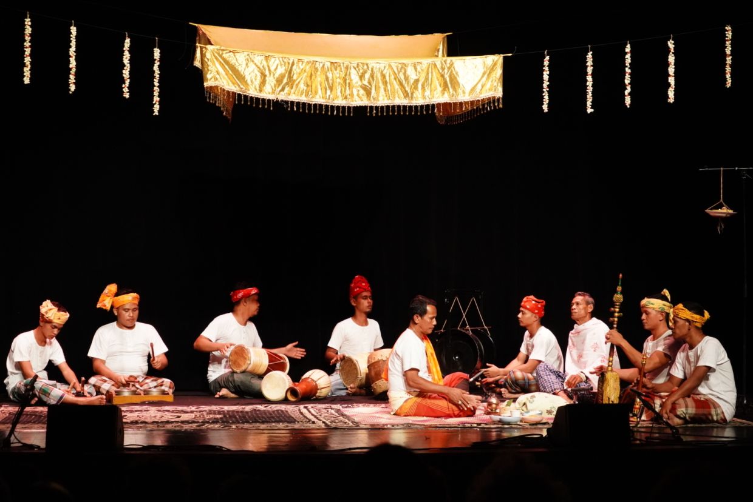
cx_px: 376
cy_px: 251
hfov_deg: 30.5
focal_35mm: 66
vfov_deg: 20.6
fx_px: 1381
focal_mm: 66
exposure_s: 1/80
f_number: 6.3
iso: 10000
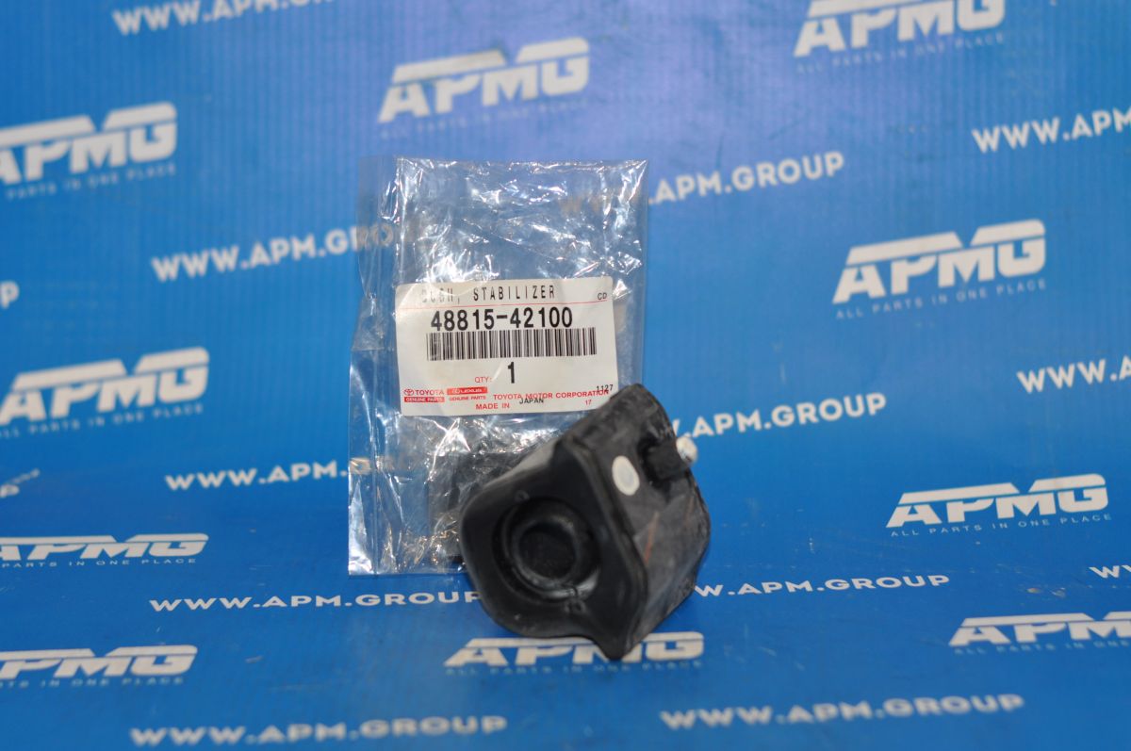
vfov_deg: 18.1
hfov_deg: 27.0
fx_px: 2353
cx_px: 566
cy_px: 376
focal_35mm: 75
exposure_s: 1/125
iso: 280
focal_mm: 50
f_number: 2.8
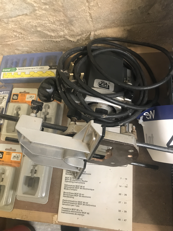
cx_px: 86
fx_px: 187
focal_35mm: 28
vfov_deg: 63.4
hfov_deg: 49.7
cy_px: 116
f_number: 1.8
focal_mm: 3.99
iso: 100
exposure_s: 1/17
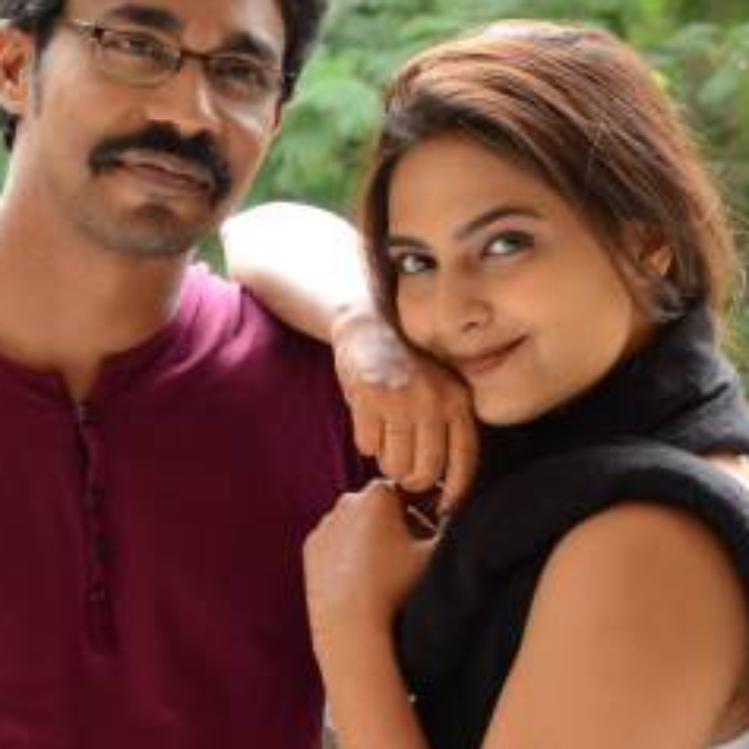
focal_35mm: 234
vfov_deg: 7.5
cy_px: 457
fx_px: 5728
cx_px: 111
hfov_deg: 7.5
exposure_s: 1/100
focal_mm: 66
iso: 1000
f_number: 5.6
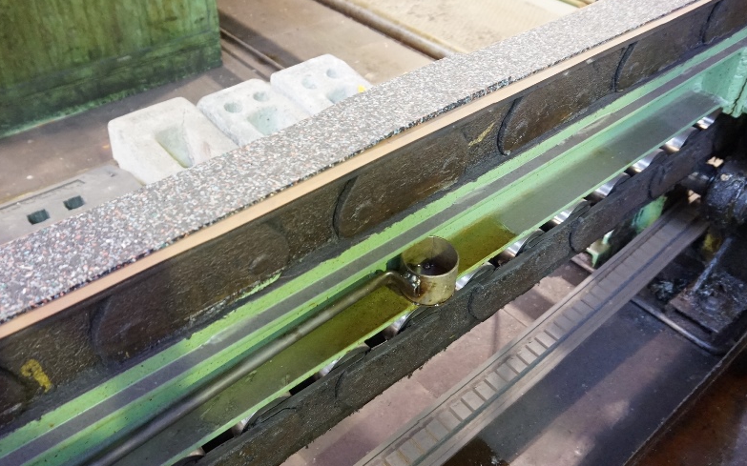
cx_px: 360
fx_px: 651
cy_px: 194
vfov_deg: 39.3
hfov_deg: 59.6
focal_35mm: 32
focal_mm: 16
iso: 3200
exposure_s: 1/20
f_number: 3.5
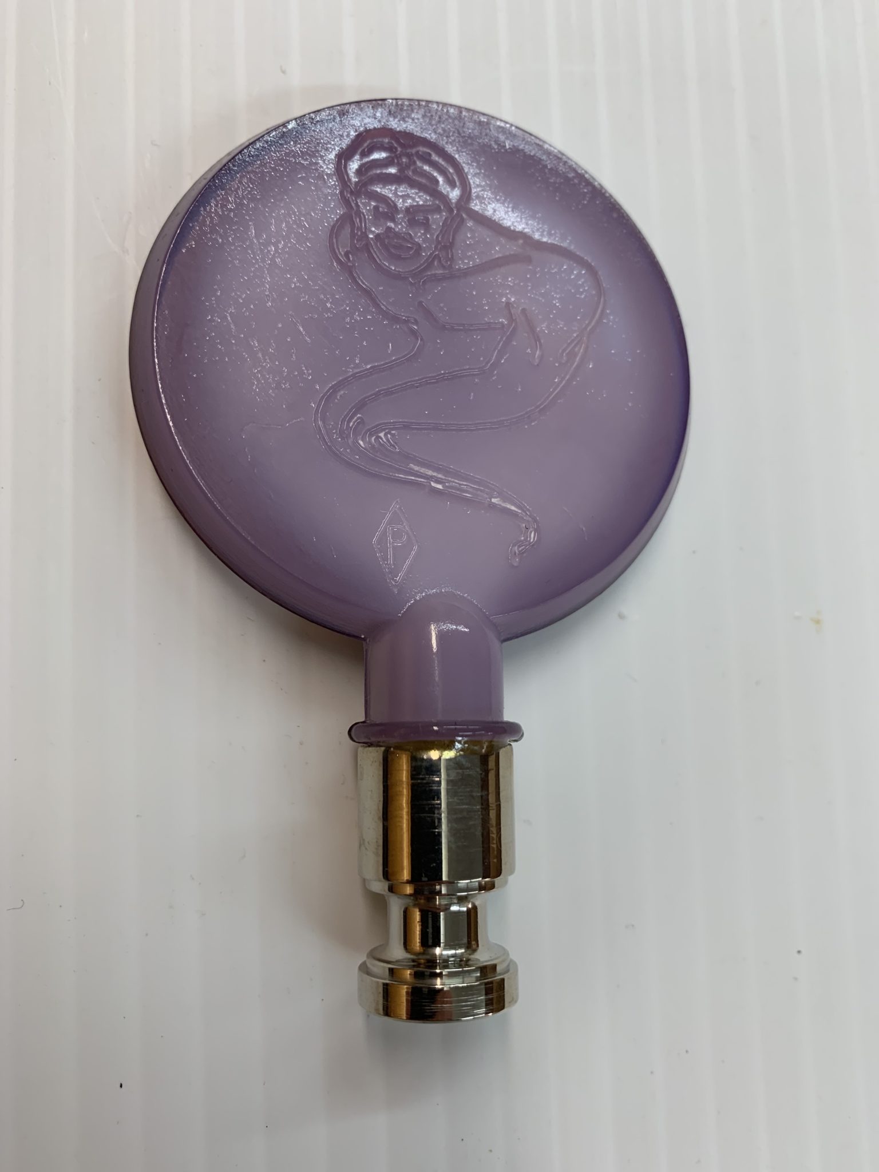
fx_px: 880
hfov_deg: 53.1
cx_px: 440
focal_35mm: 26
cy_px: 586
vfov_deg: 67.3
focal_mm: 4.25
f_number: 1.8
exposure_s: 1/120
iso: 64
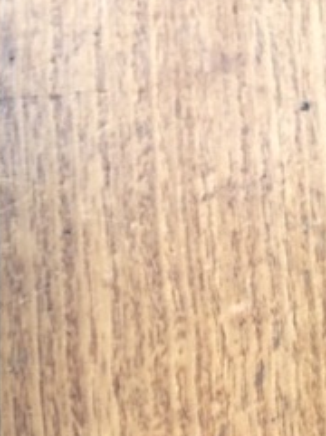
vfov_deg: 16.5
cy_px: 623
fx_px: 1385
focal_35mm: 110
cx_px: -178
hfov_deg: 12.7
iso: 32
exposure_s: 1/24
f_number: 1.8
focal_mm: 3.99
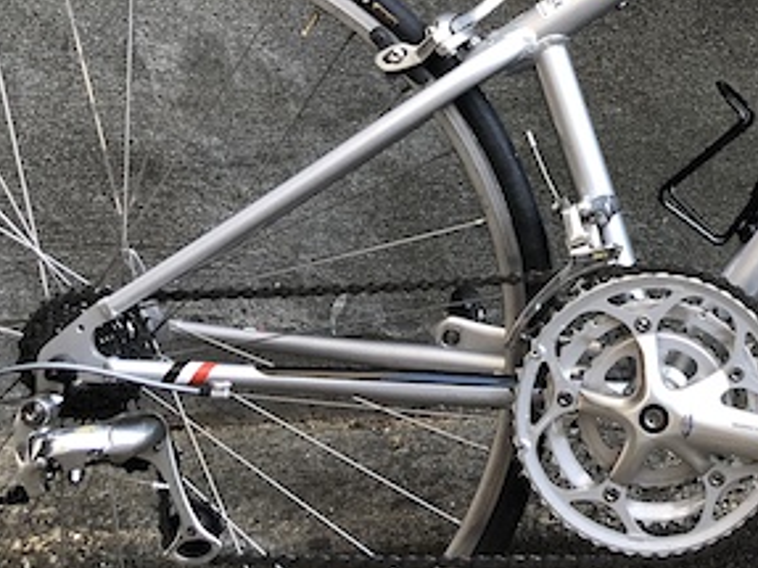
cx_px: 832
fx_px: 1707
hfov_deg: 23.5
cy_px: 3
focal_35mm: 78
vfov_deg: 18.4
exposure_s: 1/40
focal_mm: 3.99
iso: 25
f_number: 1.8
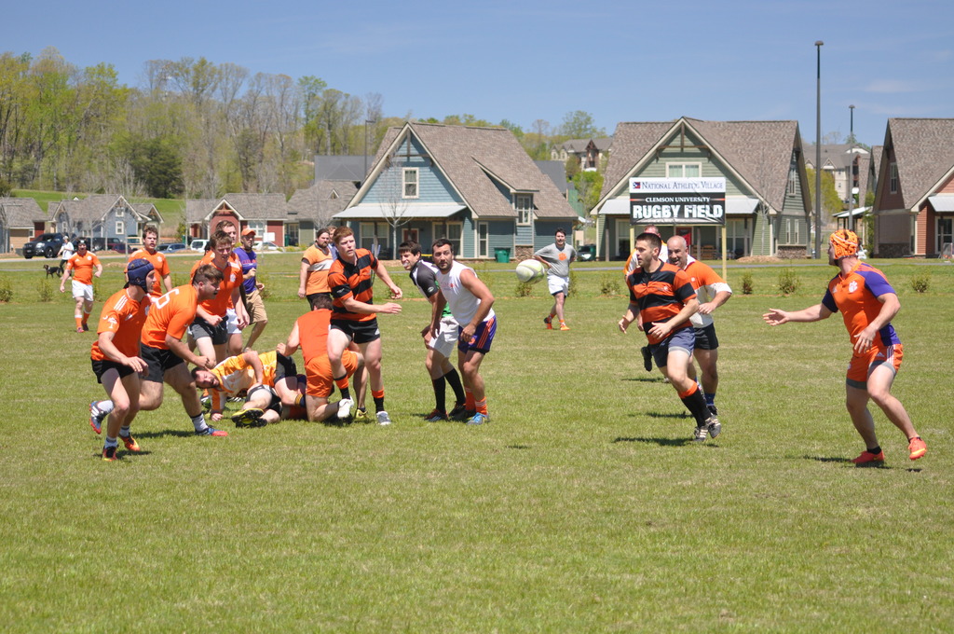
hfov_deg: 19.5
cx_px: 477
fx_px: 2779
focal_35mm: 105
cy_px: 317
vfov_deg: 13.0
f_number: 4.5
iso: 400
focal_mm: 70
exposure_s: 1/1000
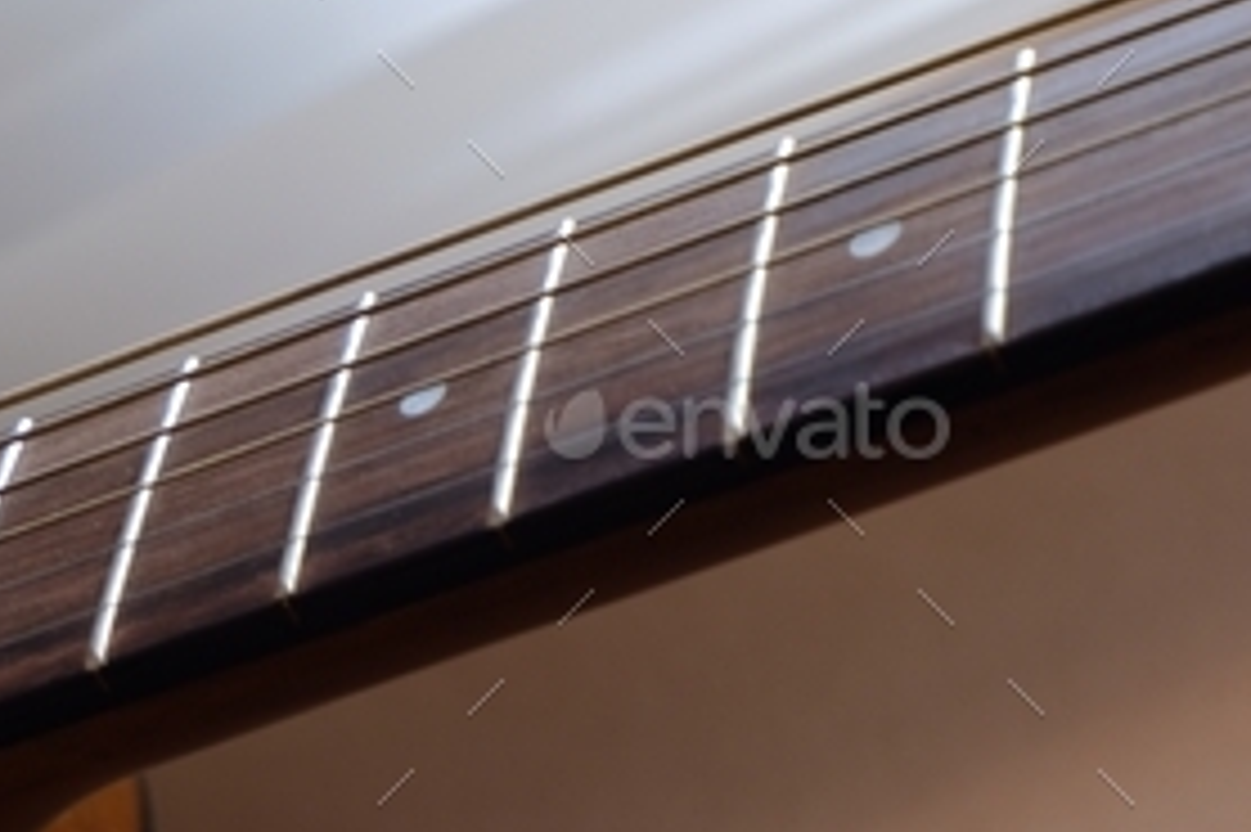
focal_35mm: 142
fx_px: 4931
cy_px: 636
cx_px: 58
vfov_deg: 9.6
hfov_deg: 14.3
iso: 200
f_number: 5.6
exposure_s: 1/4
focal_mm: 44.5
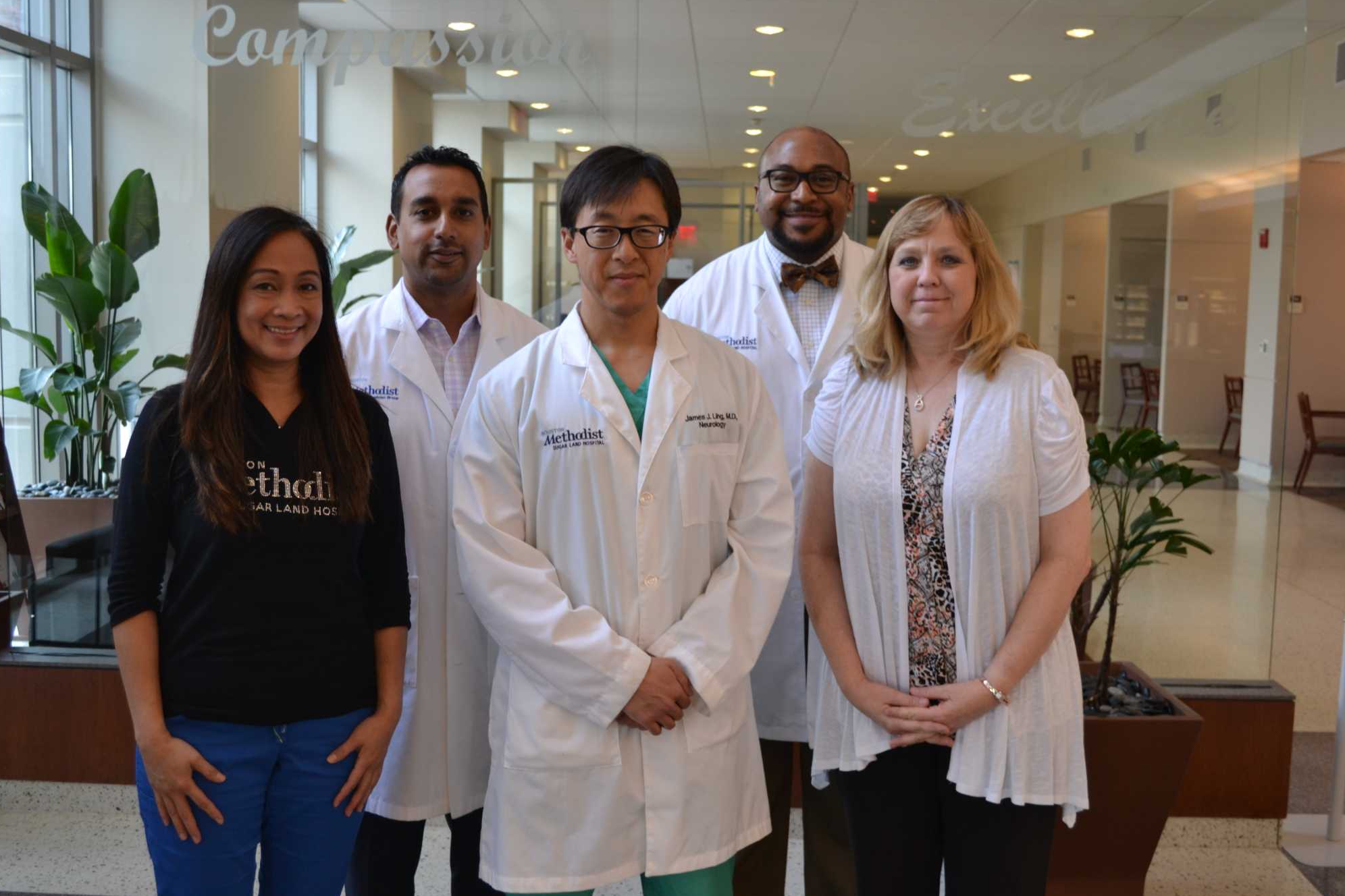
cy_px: 458
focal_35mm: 37
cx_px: 676
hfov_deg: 51.9
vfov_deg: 35.9
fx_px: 1382
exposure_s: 1/50
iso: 400
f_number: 4
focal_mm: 24
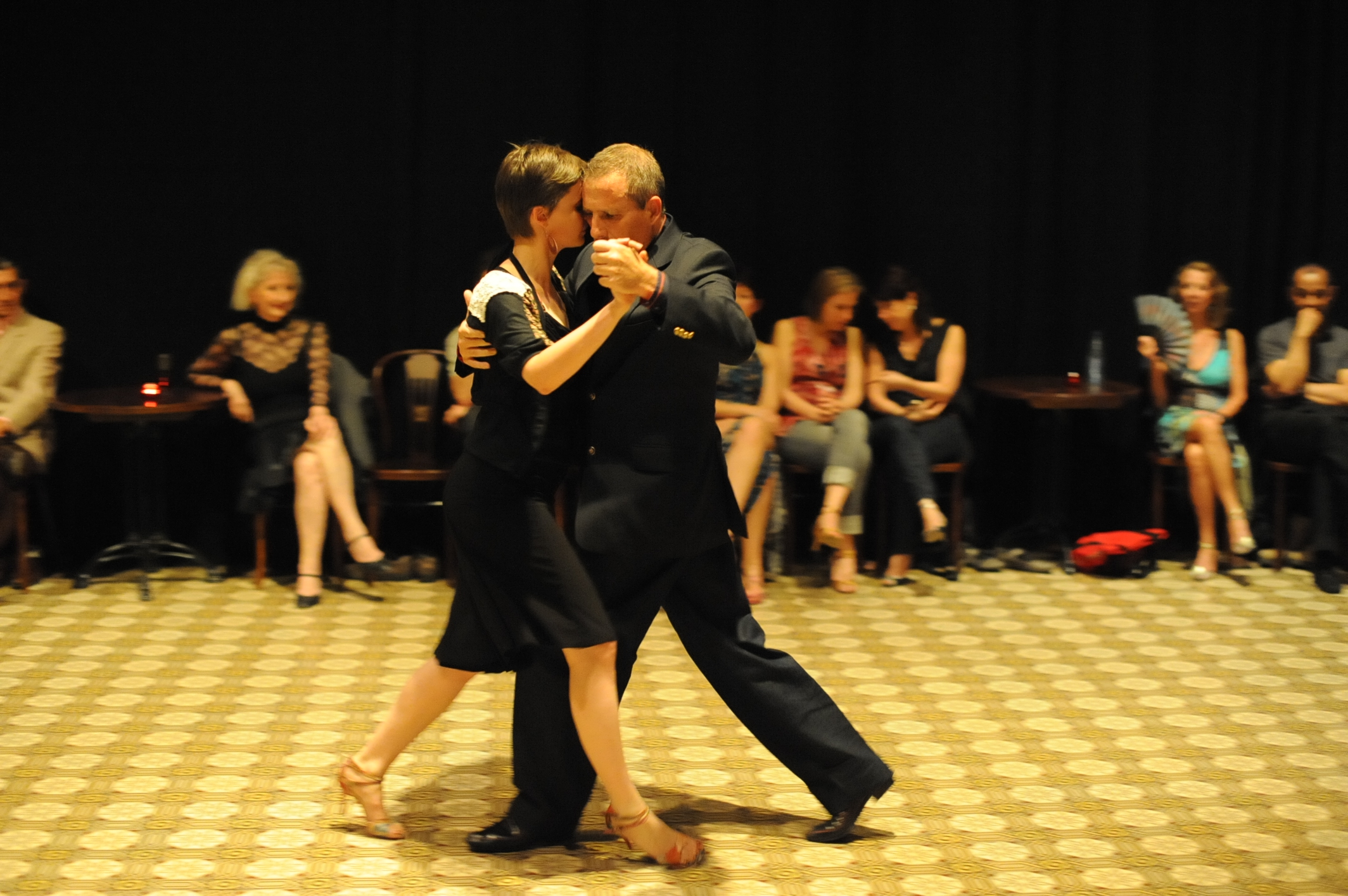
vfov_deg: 27.0
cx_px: 674
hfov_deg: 39.6
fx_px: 1871
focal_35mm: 50
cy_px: 448
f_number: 2.2
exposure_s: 1/50
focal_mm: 50
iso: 6400
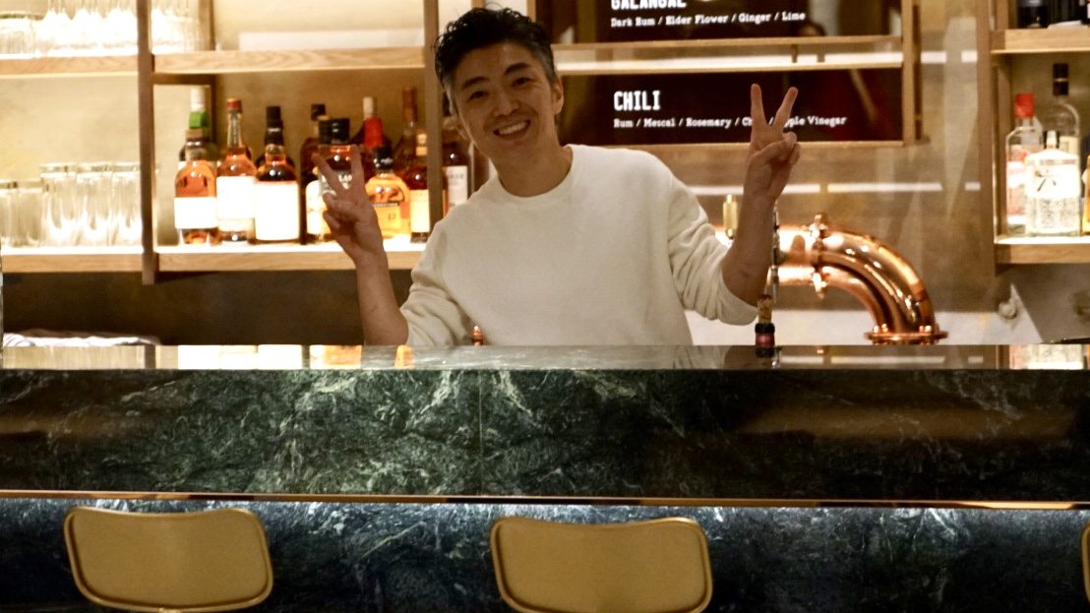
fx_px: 3092
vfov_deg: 11.3
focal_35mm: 107
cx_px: 535
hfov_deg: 20.0
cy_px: 198
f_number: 4
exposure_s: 1/80
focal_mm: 70
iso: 2500
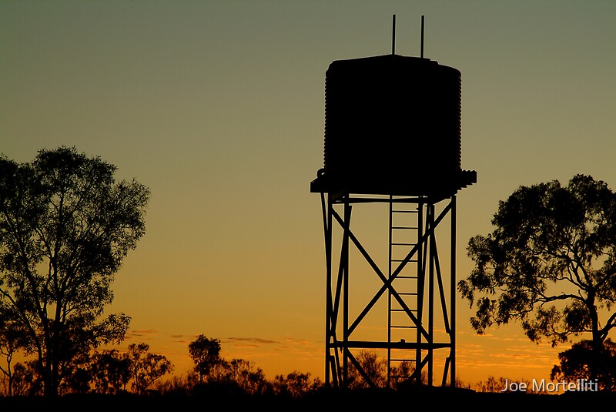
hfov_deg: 16.2
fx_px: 2158
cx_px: 308
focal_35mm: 126
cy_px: 206
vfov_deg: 10.9
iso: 200
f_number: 8
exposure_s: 1/250
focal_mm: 84
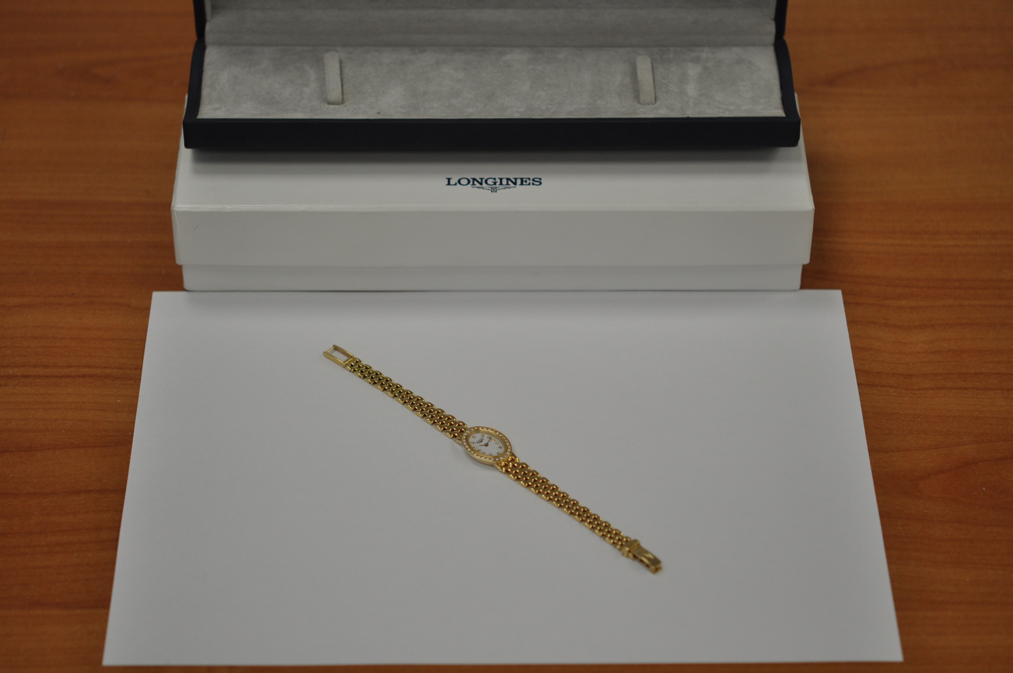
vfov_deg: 15.2
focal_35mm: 90
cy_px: 336
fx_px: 2529
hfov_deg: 22.6
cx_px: 506
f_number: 2.8
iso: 400
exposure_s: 1/500
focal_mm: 60
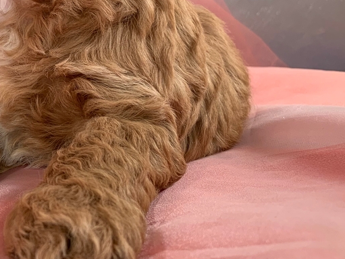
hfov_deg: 29.3
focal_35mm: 61
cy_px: 34
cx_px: -9
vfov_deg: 23.5
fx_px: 608
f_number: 1.8
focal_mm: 4.25
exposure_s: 1/60
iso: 50
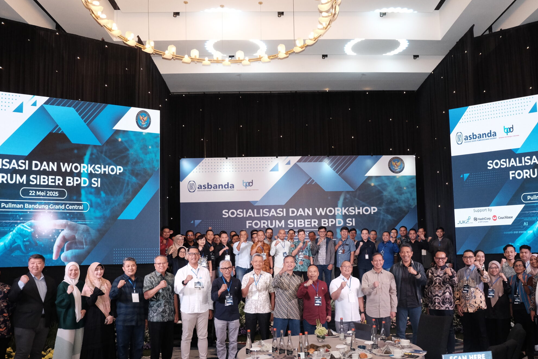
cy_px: 212
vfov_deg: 42.2
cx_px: 300
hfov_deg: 60.1
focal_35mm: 31
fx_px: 463
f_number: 3.5
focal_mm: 16
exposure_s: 1/125
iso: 1600
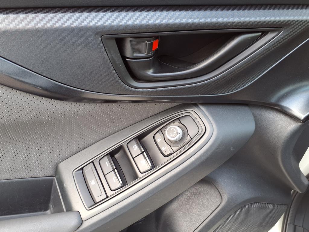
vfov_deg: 51.4
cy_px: 116
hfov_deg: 65.3
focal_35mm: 27
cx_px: 154
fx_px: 241
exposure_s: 1/60.2
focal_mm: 3.58
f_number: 1.9
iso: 40
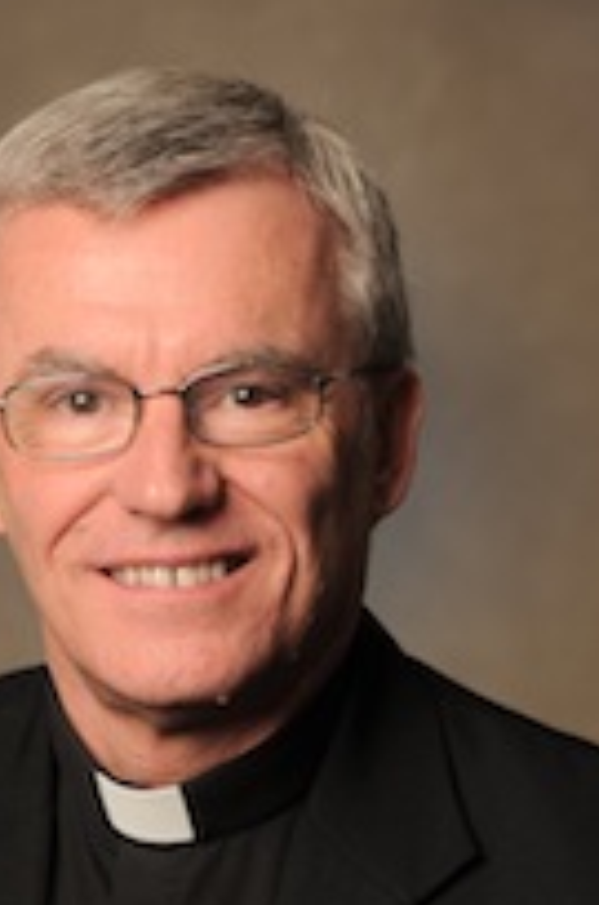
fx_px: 7500
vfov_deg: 6.9
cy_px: 867
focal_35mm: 299
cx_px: 213
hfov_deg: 4.6
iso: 200
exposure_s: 1/160
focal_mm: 135
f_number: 5.6
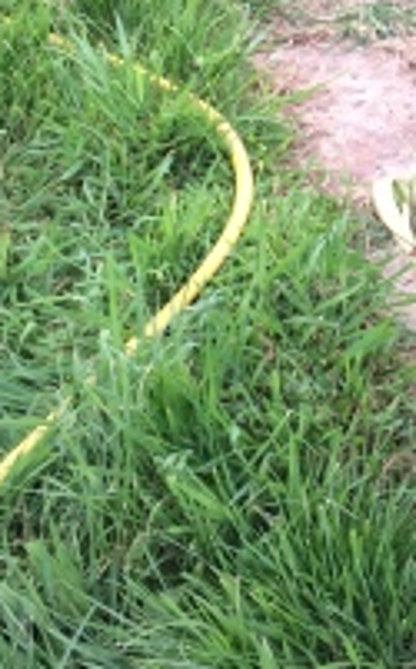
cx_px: 649
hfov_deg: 12.5
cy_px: -10
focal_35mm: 98
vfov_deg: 20.5
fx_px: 1784
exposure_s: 1/187
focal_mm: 4.15
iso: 32
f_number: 2.2
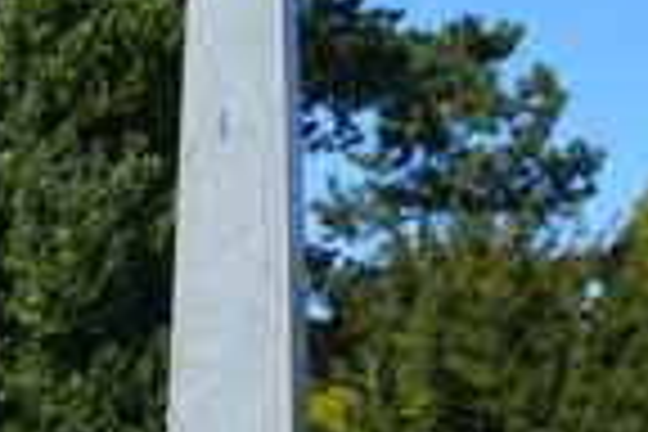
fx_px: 2592
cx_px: -716
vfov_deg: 8.8
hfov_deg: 12.3
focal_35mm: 144
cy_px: 943
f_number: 8
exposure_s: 1/250
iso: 100
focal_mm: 18
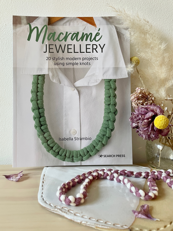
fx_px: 173
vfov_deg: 67.3
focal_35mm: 26
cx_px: 86
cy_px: 116
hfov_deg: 53.1
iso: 200
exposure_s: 1/60
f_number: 1.6
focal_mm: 4.2
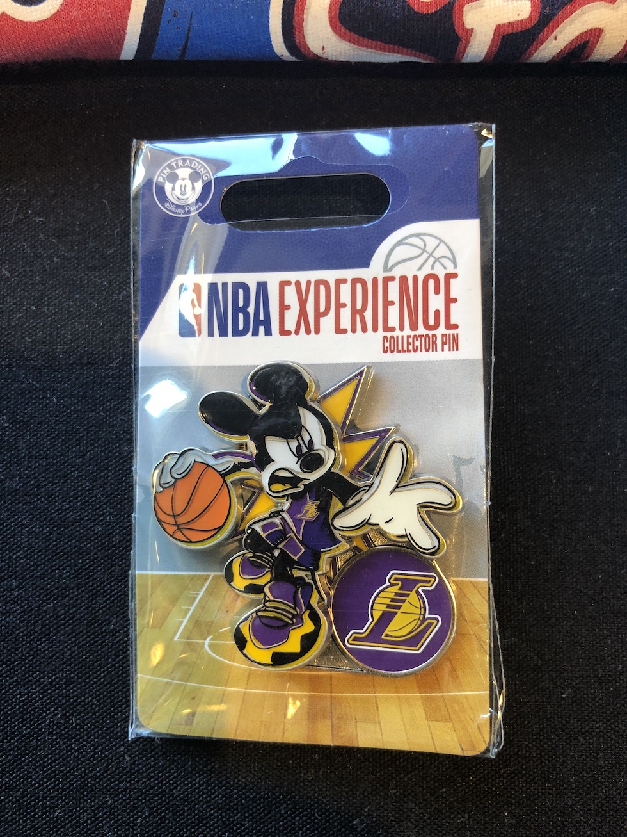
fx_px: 676
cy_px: 418
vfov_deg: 63.4
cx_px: 314
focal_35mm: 28
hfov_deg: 49.7
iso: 32
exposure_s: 1/24
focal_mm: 4
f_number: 1.8
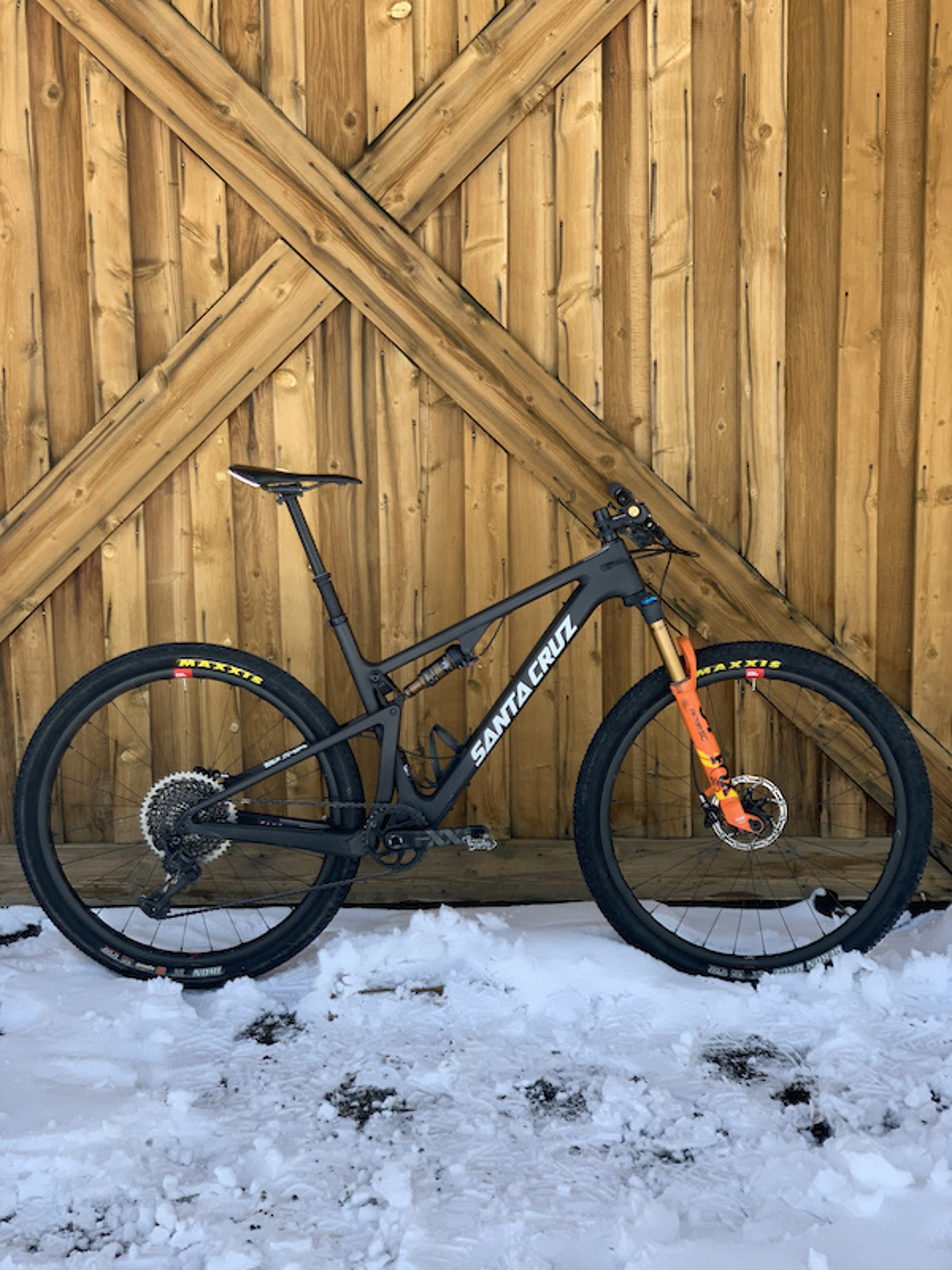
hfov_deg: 28.0
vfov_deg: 36.8
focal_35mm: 52
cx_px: 476
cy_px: 635
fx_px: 1907
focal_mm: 6
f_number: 2.4
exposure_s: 1/320
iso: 16
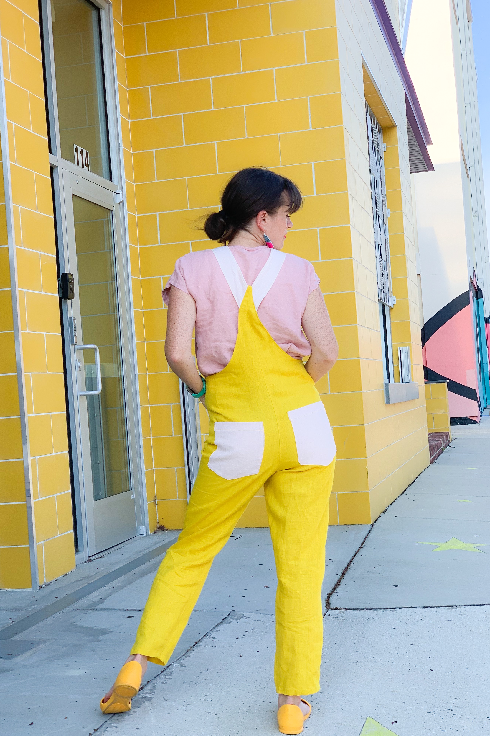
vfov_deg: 36.2
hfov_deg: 24.6
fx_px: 1123
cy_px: 371
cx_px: 217
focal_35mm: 55
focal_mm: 6
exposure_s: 1/250
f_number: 2.4
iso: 16
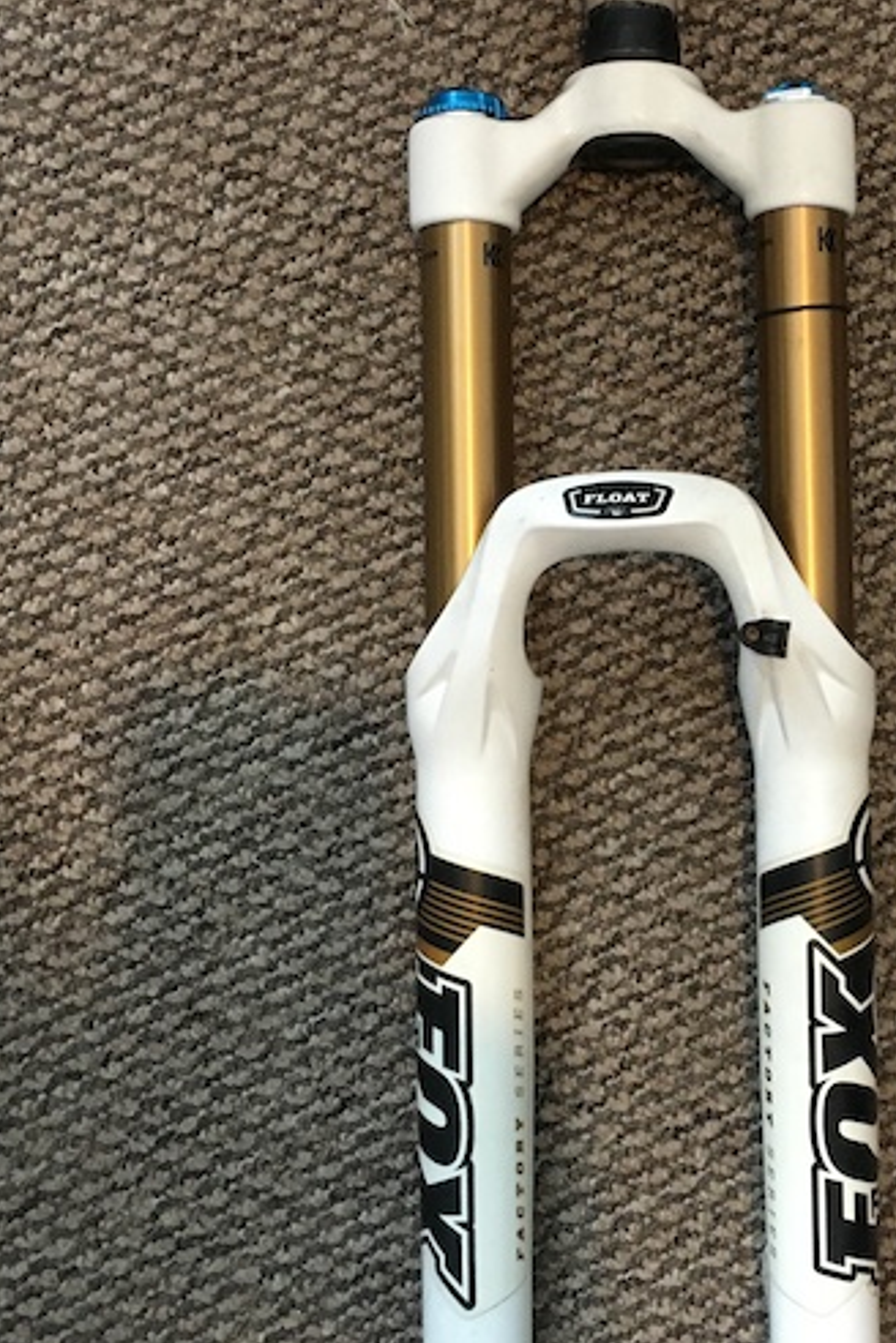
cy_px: 606
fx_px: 1829
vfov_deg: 40.3
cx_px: 708
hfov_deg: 27.0
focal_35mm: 49
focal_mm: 4.15
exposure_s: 1/33
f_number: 2.2
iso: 250
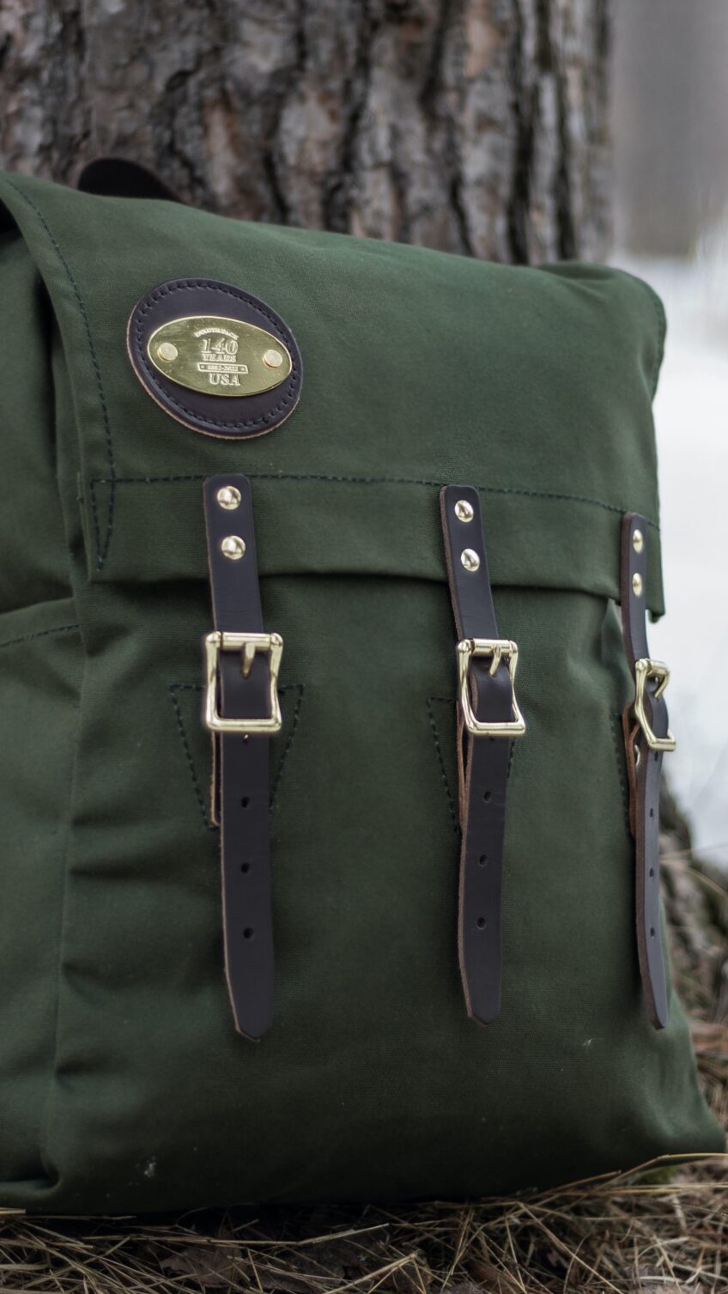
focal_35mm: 89
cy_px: 500
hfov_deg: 13.6
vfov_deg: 23.9
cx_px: 452
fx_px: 3053
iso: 100
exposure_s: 1/400
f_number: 1.8
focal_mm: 50
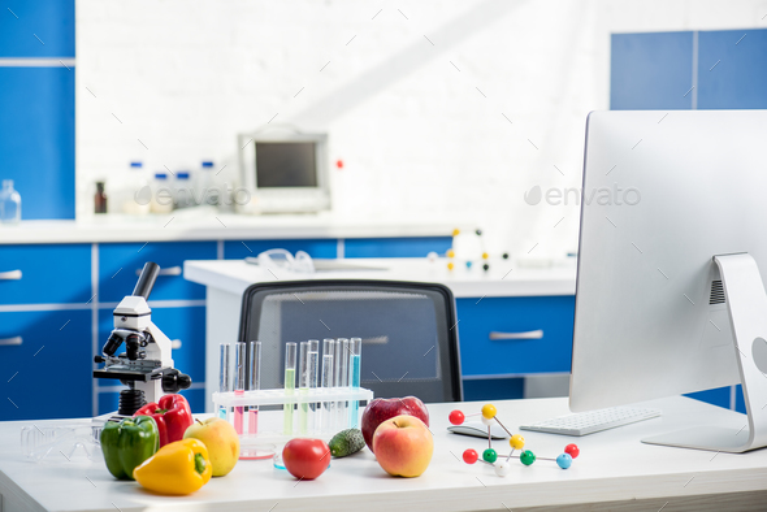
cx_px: 384
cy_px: 256
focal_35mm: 105
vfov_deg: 13.1
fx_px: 2238
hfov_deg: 19.4
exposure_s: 1/200
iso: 125
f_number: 5.6
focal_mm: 105
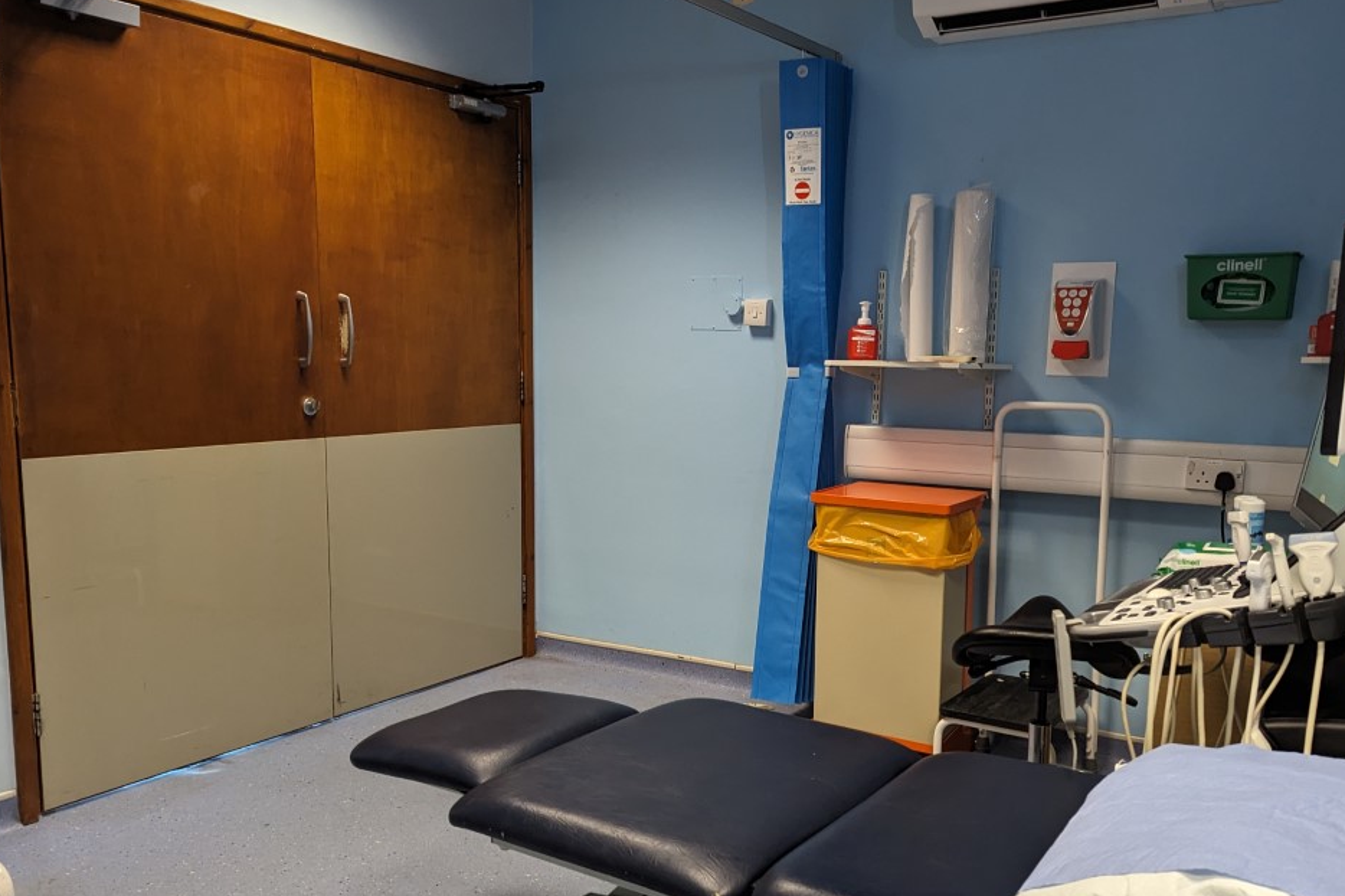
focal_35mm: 32
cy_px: 536
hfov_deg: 58.7
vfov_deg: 40.9
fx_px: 1195
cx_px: 703
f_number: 1.85
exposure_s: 1/24.2
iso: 460
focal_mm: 6.81
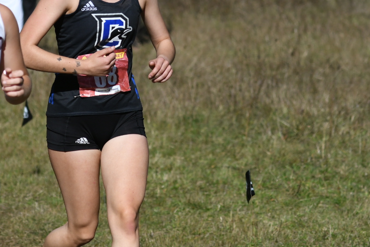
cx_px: 171
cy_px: 22
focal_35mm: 396
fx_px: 4069
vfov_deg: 3.5
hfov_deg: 5.2
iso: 500
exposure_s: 1/6400
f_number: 5.6
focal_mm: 135
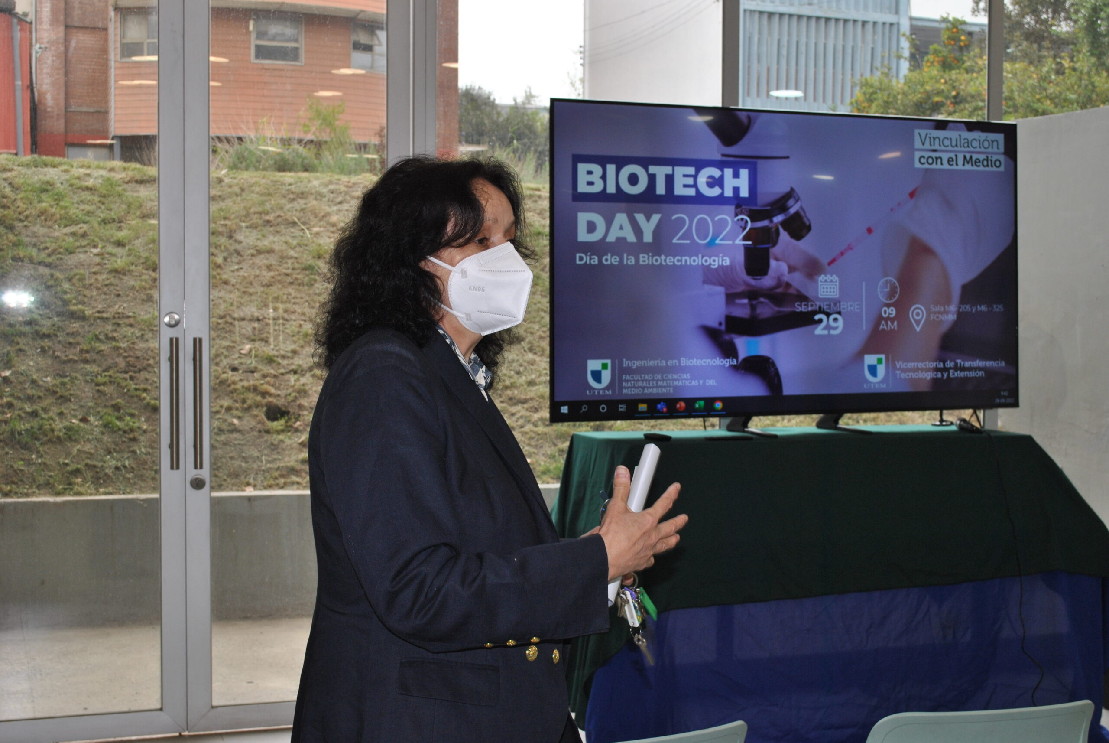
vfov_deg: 28.2
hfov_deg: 41.1
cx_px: 554
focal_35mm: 48
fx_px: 1481
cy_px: 372
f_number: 4.8
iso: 200
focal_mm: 32
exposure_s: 1/60
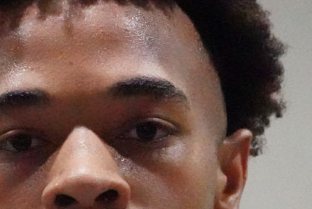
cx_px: 90
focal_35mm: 787
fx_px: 6825
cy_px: 219
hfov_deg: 2.6
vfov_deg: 1.7
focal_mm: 207
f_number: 5.6
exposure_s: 1/1000
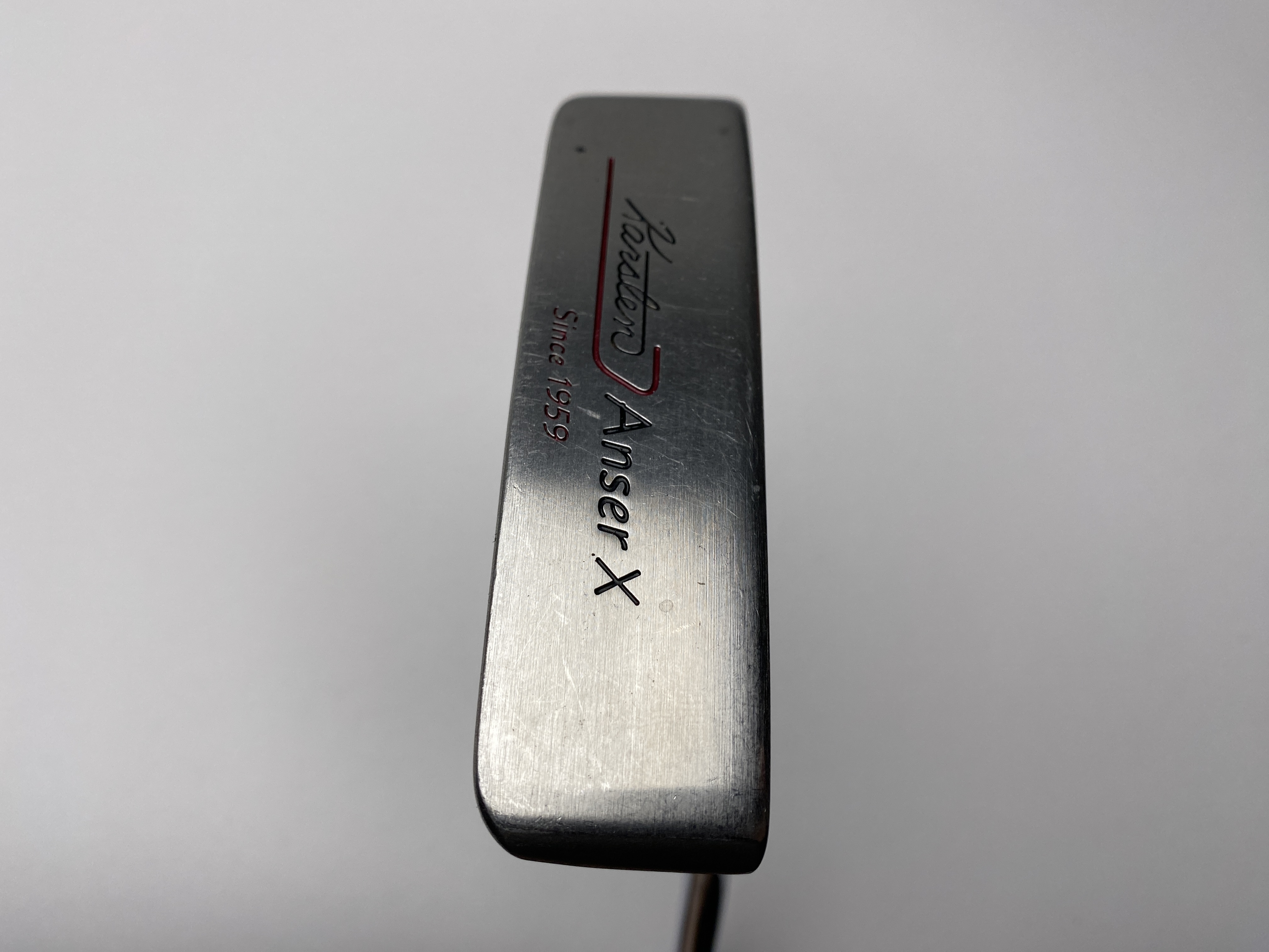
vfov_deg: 53.1
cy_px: 476
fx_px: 953
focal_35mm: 26
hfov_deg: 67.3
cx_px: 634
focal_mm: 4.25
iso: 32
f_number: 1.8
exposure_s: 1/531
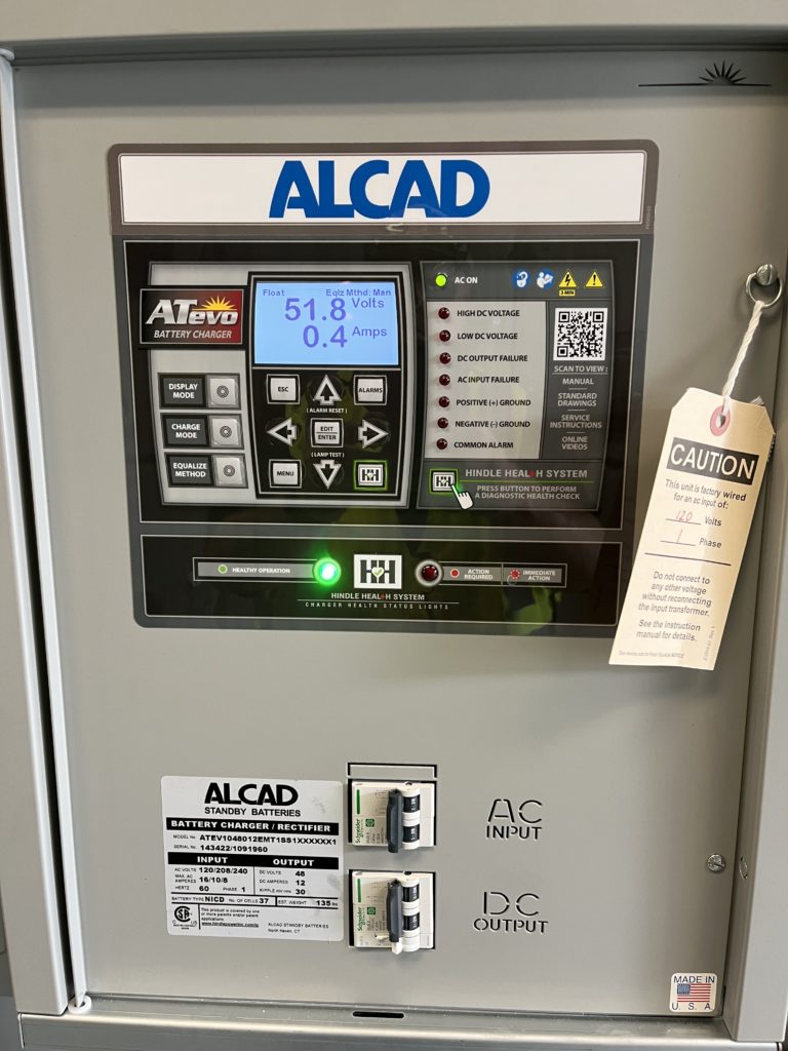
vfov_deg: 67.3
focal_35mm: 26
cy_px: 526
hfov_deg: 53.1
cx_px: 394
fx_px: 789
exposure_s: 1/60
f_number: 1.6
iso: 80
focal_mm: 5.1
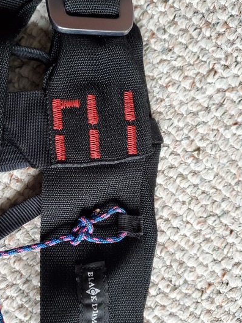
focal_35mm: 37
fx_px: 344
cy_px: 170
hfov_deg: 38.1
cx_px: 73
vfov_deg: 50.1
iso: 400
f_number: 1.5
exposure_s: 1/40
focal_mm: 4.3
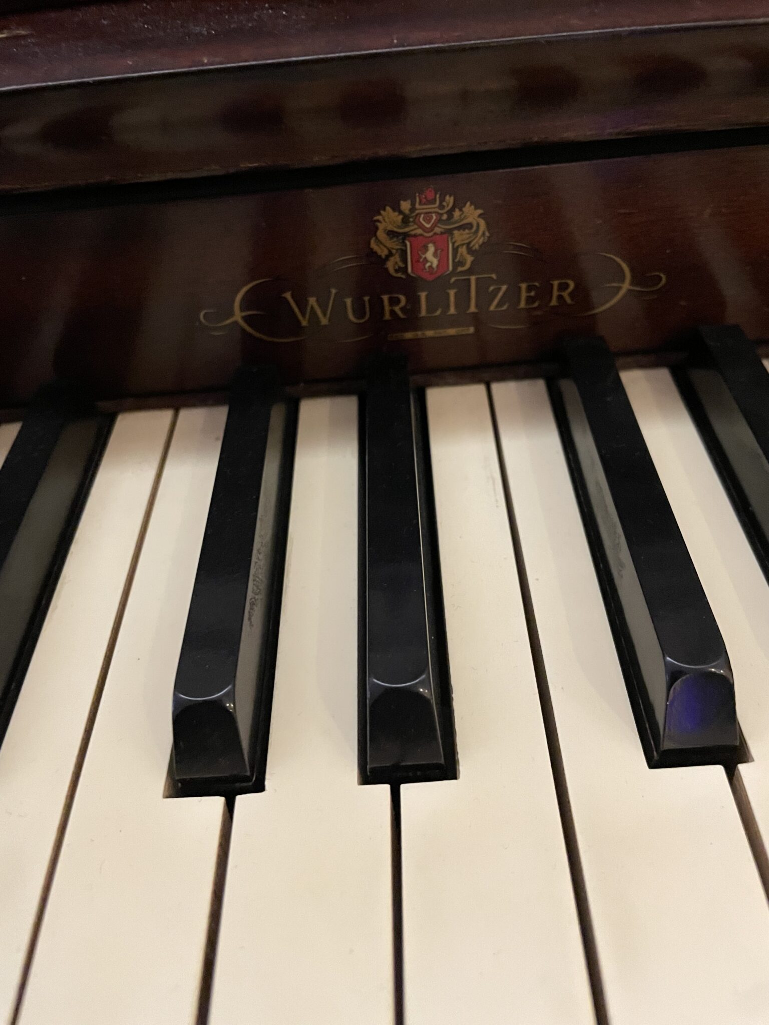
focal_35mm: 26
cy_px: 512
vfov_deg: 67.3
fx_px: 770
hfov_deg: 53.1
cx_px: 384
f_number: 1.6
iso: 640
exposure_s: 1/30
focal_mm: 4.2
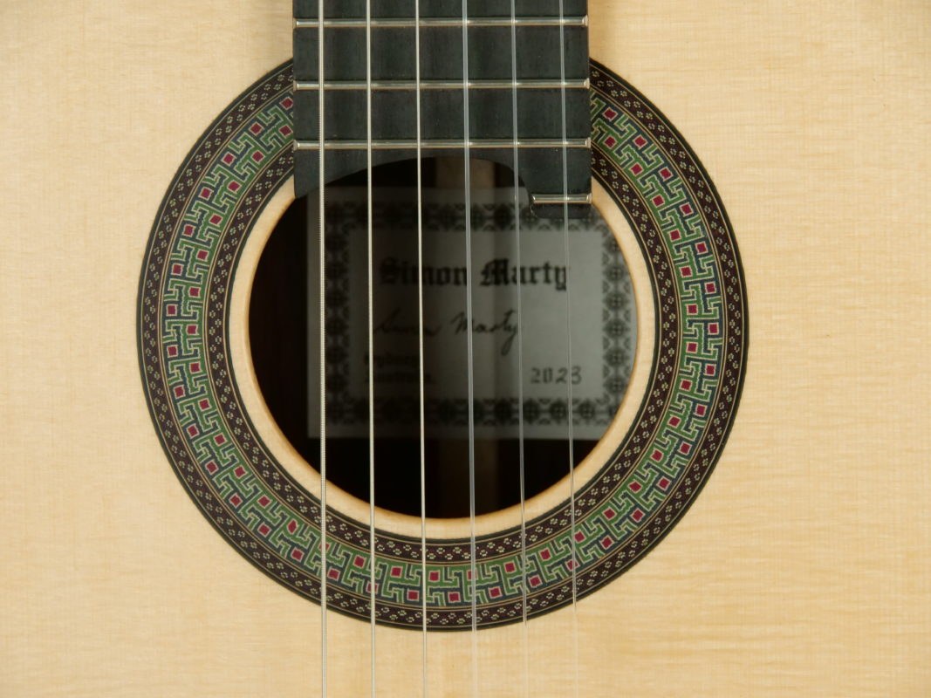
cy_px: 349
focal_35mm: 200
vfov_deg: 7.4
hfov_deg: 9.9
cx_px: 466
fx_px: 5378
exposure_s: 1/250
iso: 2500
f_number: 9
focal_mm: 100
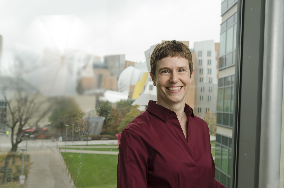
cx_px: 142
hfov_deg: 46.5
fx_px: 331
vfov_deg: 31.8
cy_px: 94
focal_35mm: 42
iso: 320
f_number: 4
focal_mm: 28
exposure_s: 1/250
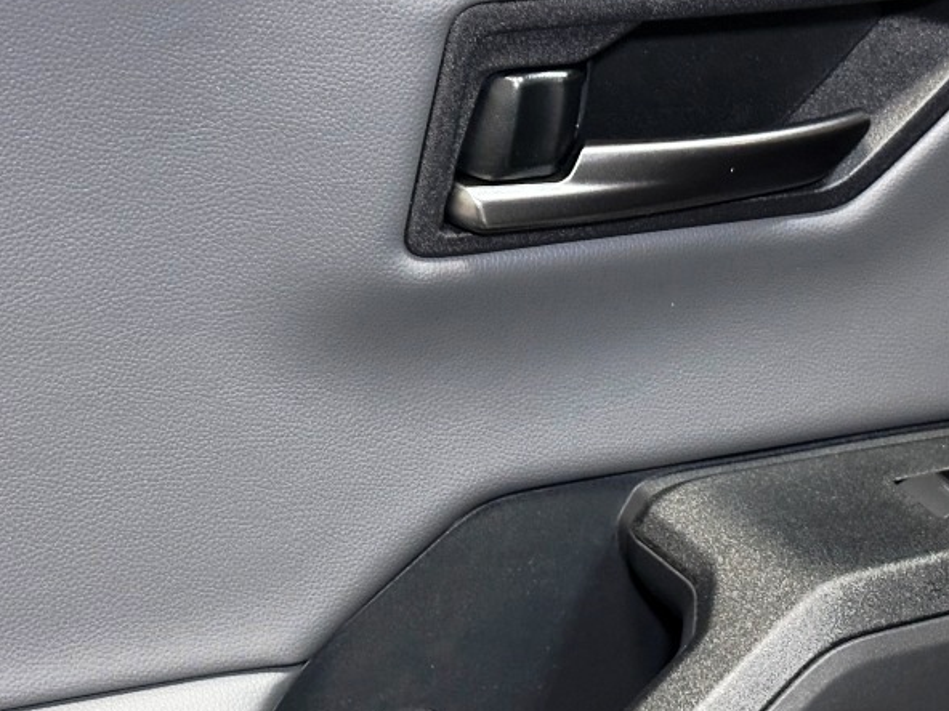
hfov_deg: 23.6
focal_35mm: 83
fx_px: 2275
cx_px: 476
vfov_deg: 17.8
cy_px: 439
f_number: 1.78
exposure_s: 1/30
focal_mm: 6.86
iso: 500
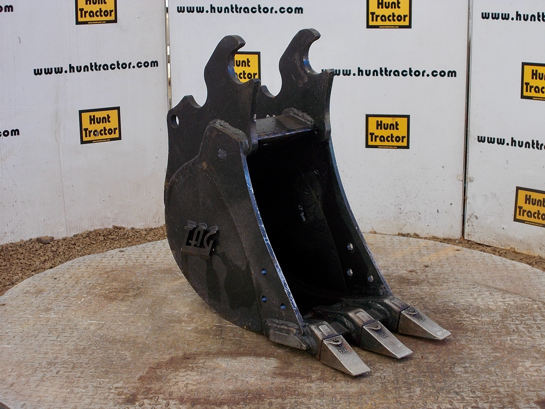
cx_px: 272
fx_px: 1039
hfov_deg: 29.4
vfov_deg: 22.3
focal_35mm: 66
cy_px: 204
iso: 100
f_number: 5.3
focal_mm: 11.8
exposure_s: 1/60
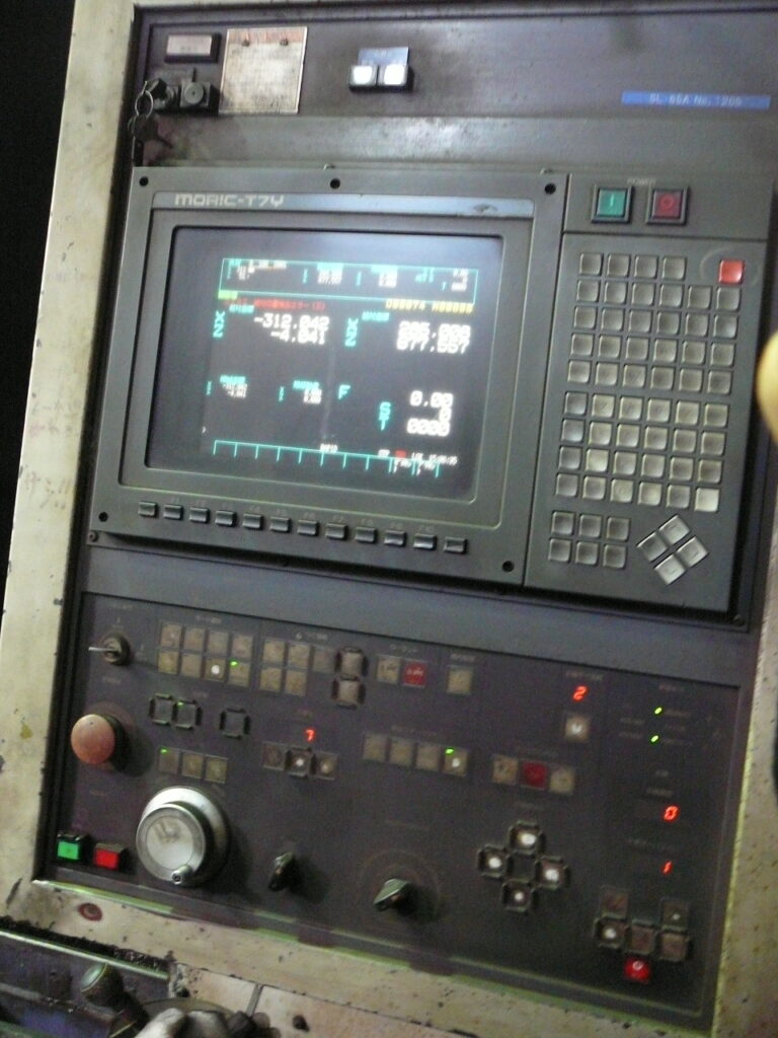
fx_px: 1049
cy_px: 519
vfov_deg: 52.6
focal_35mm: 35
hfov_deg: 40.7
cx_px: 389
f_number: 2.8
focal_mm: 5.2
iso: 400
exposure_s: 1/8
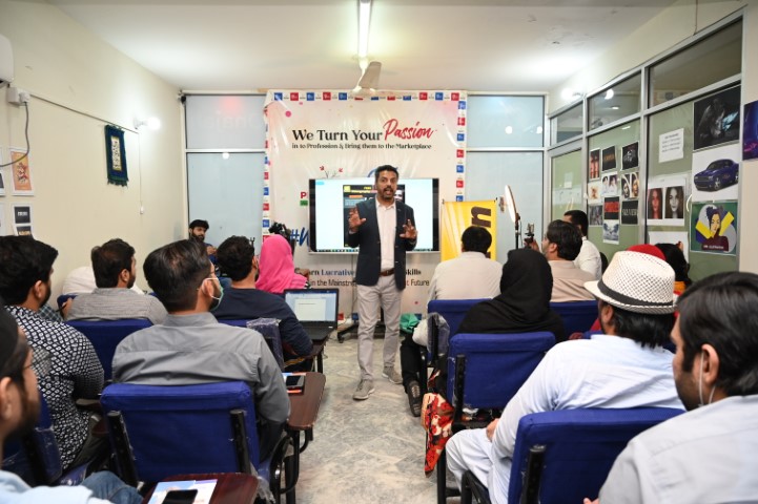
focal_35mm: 24
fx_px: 505
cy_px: 252
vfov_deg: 53.1
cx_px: 379
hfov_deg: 73.8
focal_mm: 24
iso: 1250
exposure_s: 1/160
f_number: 4
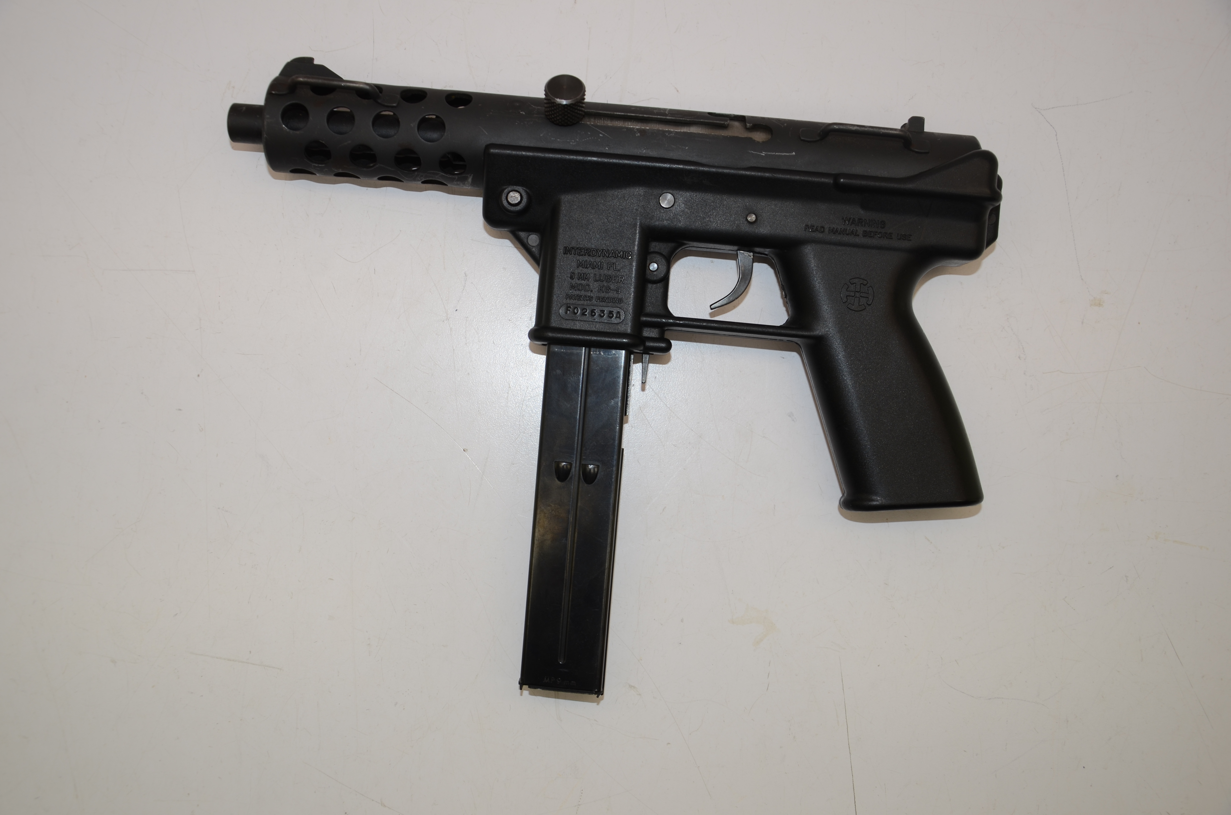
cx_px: 616
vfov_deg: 35.3
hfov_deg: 51.4
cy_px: 408
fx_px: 1280
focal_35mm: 38
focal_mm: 25
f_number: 5
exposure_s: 1/250
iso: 100
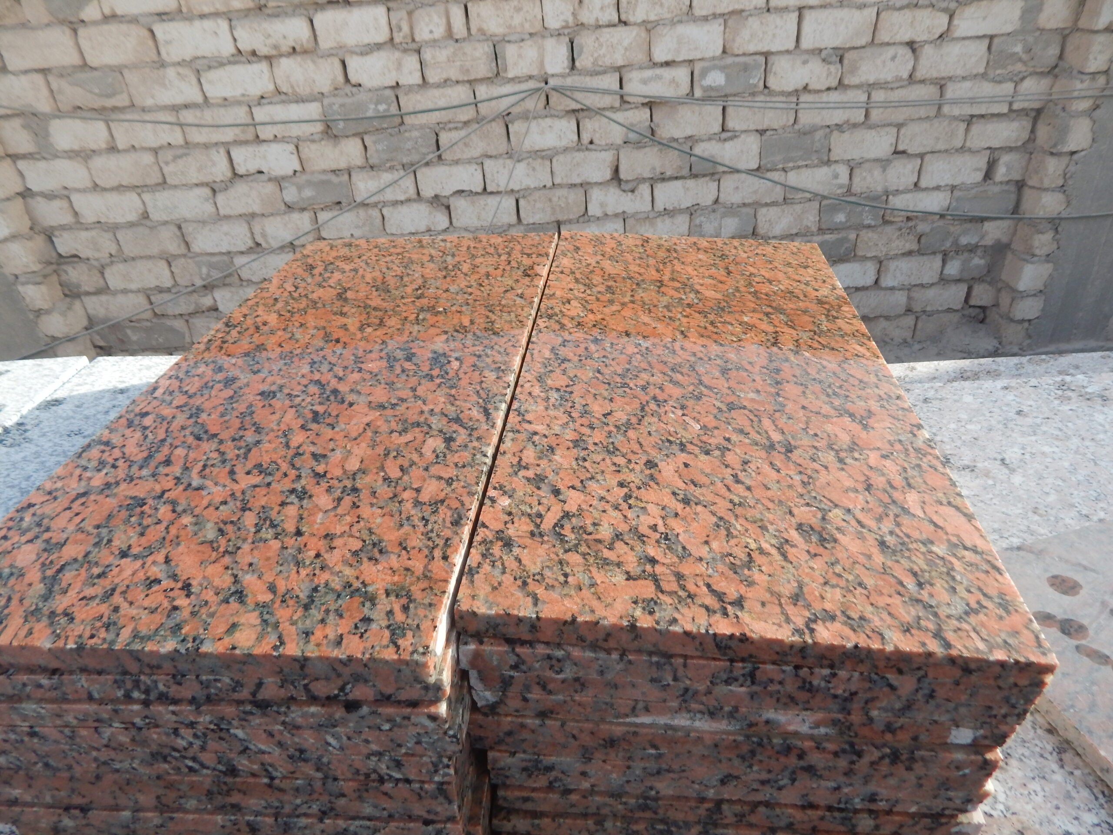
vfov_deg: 61.1
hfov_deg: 76.4
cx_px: 556
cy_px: 418
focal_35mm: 22
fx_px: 707
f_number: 3
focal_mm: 4
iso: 125
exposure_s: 1/500
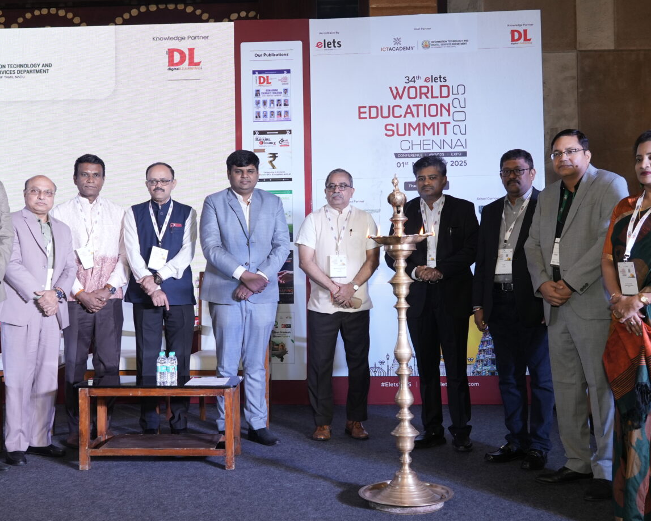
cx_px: 304
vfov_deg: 36.5
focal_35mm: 41
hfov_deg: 44.8
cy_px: 262
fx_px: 790
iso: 800
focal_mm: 24
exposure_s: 1/160
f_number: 4.5
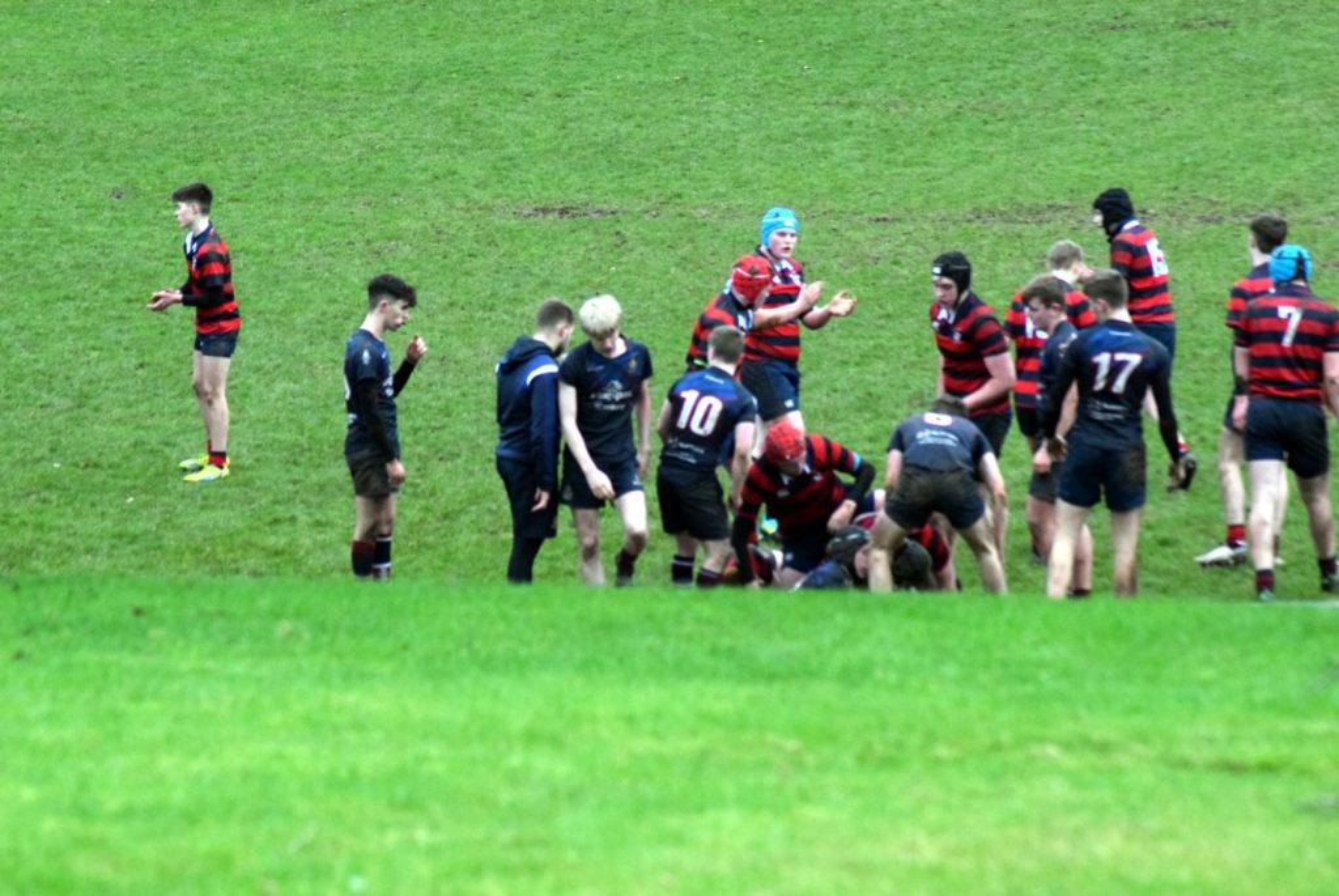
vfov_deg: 4.8
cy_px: 448
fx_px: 10611
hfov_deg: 7.2
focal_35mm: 285
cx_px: 670
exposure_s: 1/500
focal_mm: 190
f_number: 4.8
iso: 3200
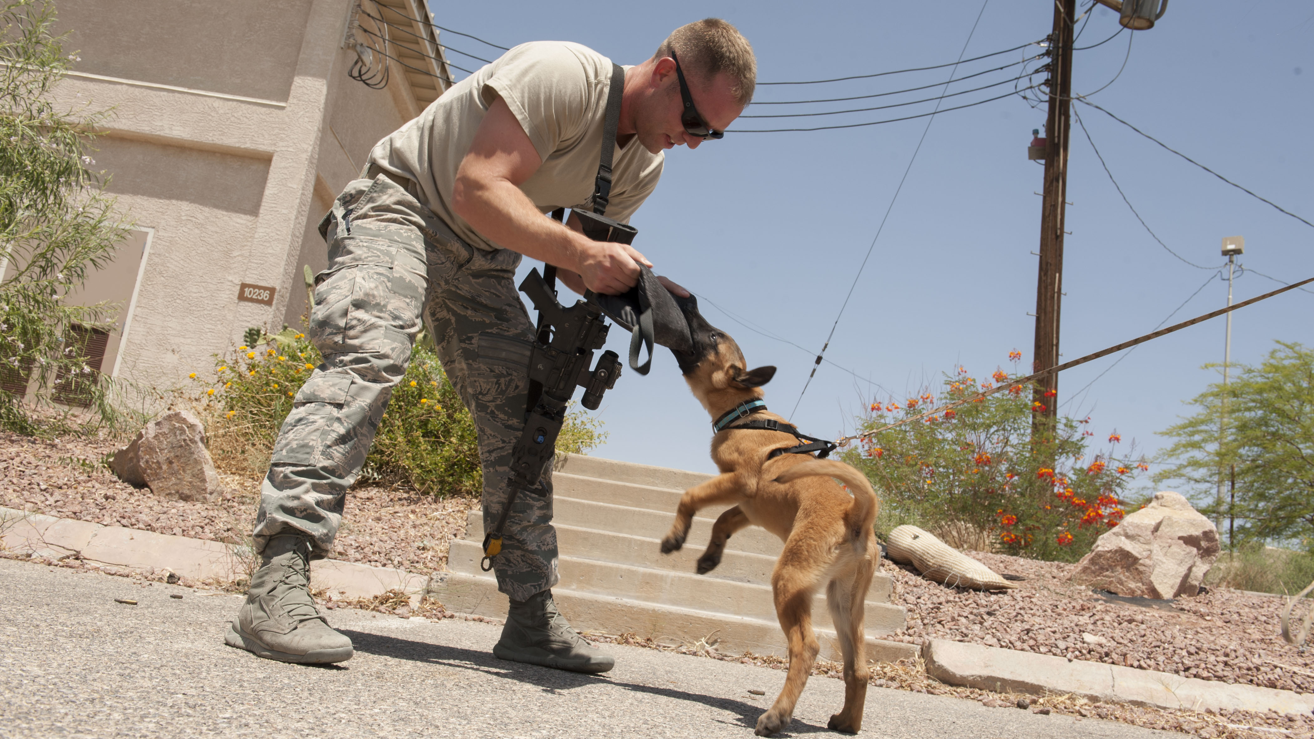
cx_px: 657
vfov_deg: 35.6
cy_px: 367
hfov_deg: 59.5
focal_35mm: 33
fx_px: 1150
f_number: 13
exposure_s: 1/200
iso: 200
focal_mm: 31
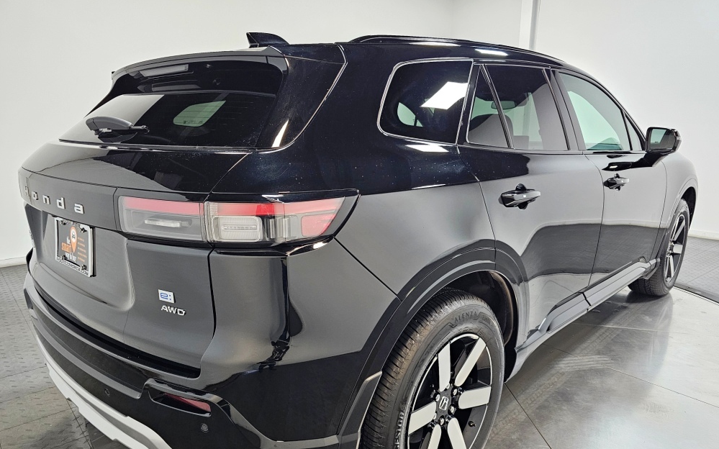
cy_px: 263
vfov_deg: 49.0
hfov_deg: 72.5
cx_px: 352
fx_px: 490
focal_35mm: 25
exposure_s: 1/40
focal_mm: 6.3
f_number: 1.7
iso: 640
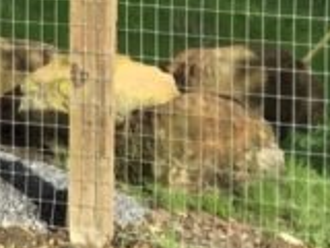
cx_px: -854
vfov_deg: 6.6
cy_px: -211
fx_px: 2078
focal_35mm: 218
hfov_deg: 7.3
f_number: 2.2
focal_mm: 4.15
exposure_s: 1/1199
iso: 32
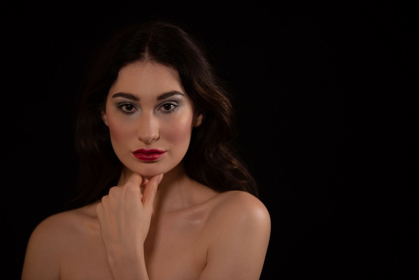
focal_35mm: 130
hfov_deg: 15.8
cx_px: 210
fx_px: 1514
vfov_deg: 10.6
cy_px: 140
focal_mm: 130
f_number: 2.8
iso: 320
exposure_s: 1/80
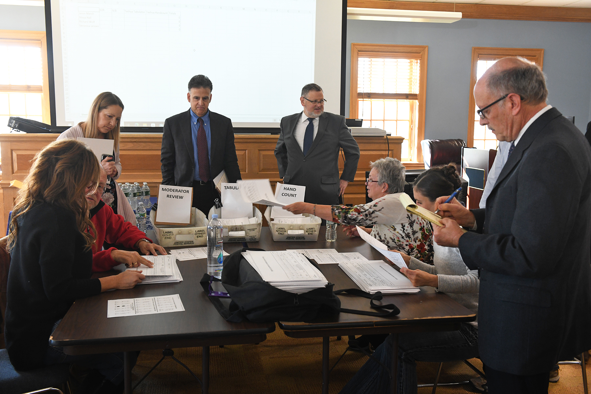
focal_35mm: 34
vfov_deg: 38.9
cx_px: 296
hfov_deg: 55.8
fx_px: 558
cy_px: 197
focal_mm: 34
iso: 1600
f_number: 4.5
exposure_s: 1/50
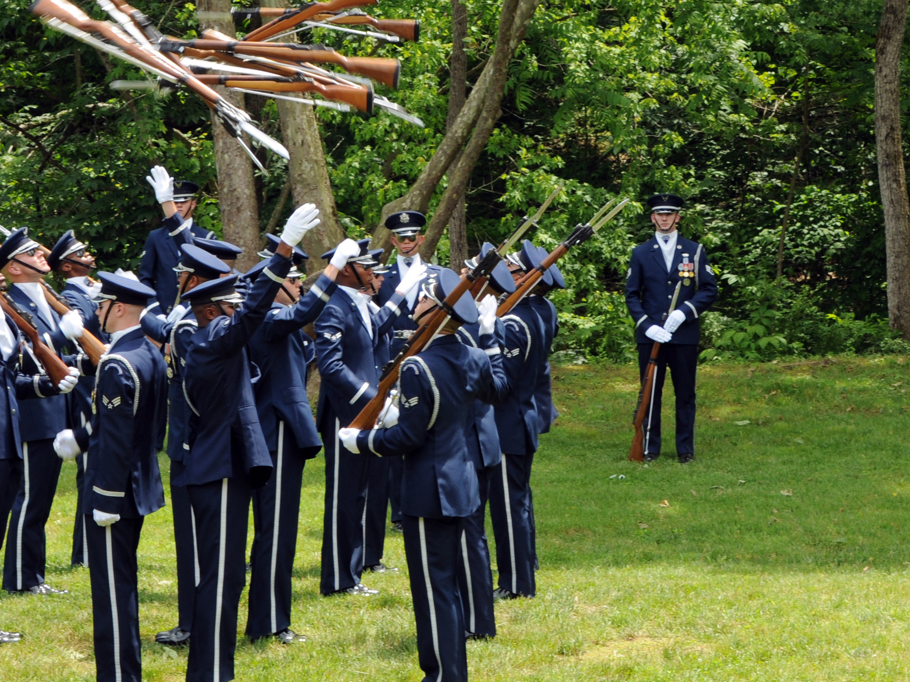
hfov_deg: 20.8
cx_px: 318
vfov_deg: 15.7
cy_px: 336
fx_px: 2471
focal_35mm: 94
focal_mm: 50
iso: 200
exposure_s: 1/125
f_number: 9
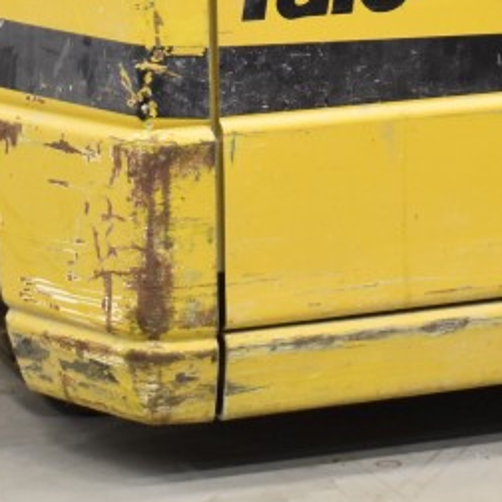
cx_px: 536
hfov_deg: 8.9
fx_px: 3183
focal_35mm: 194
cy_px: -273
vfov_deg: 8.8
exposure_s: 1/25
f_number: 5
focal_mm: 32
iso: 800
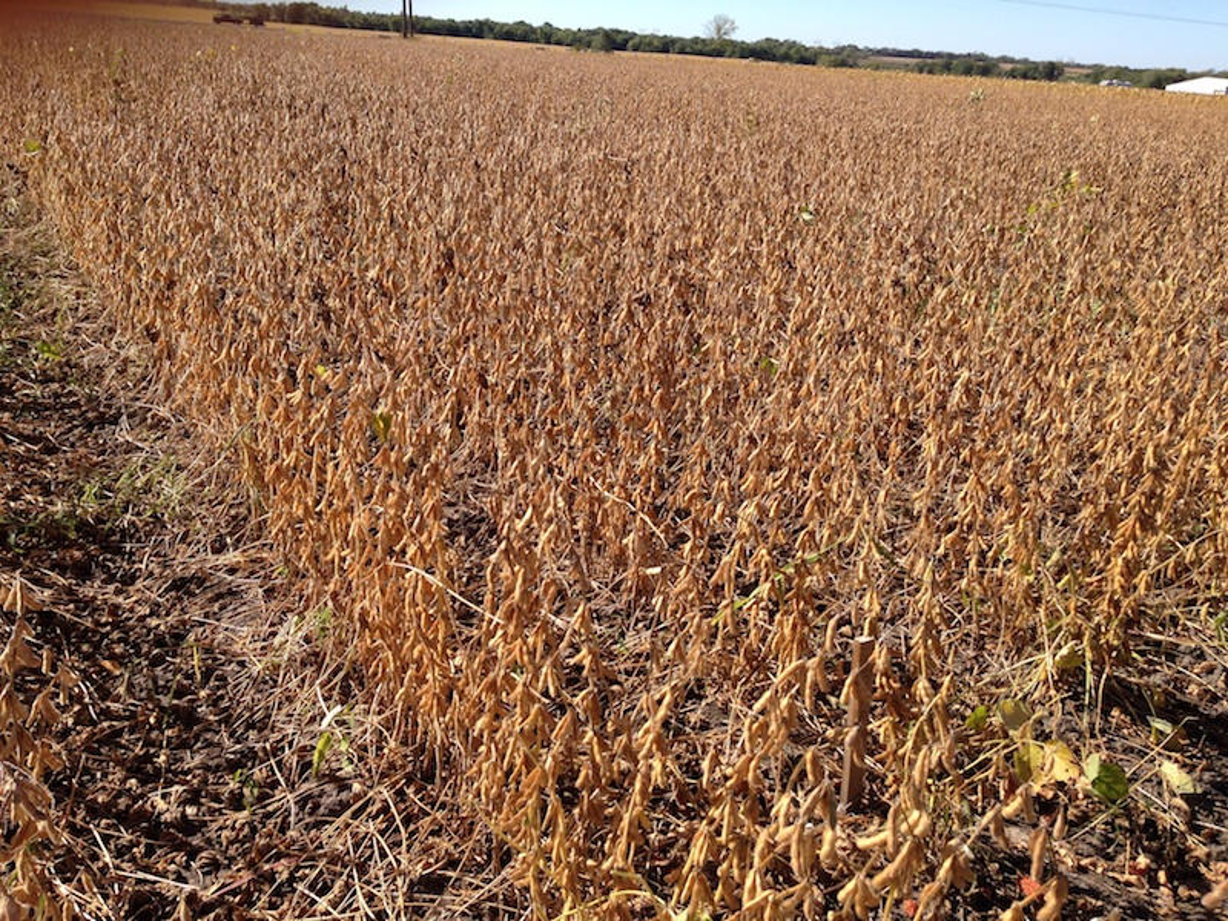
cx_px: 614
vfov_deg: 42.9
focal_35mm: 33
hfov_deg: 55.4
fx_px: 1171
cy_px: 460
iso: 50
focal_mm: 4.12
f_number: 2.4
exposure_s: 1/935
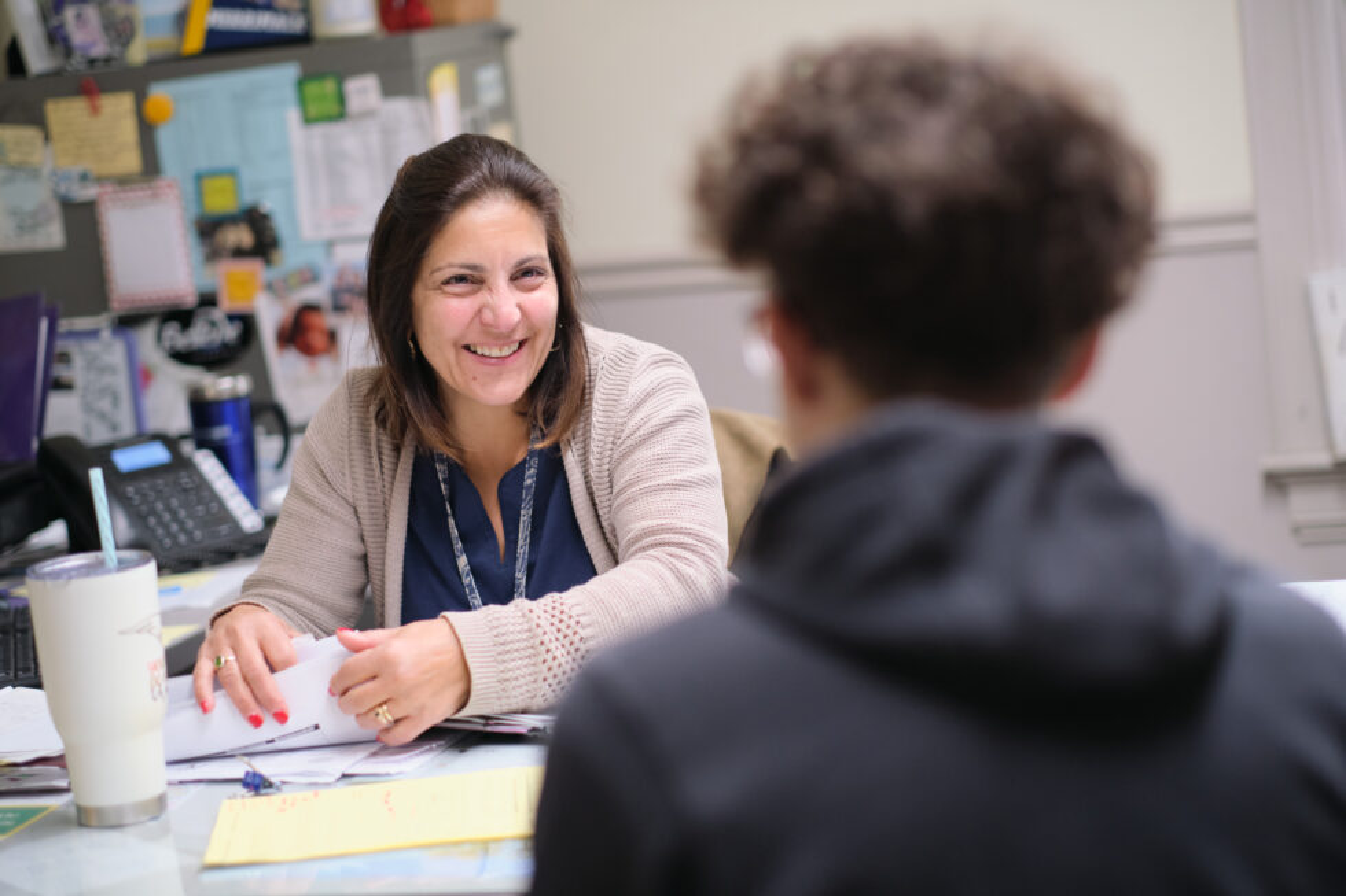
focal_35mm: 84
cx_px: 673
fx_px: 3140
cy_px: 448
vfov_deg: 16.3
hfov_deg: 24.2
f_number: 1.6
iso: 800
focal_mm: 56
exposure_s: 1/125
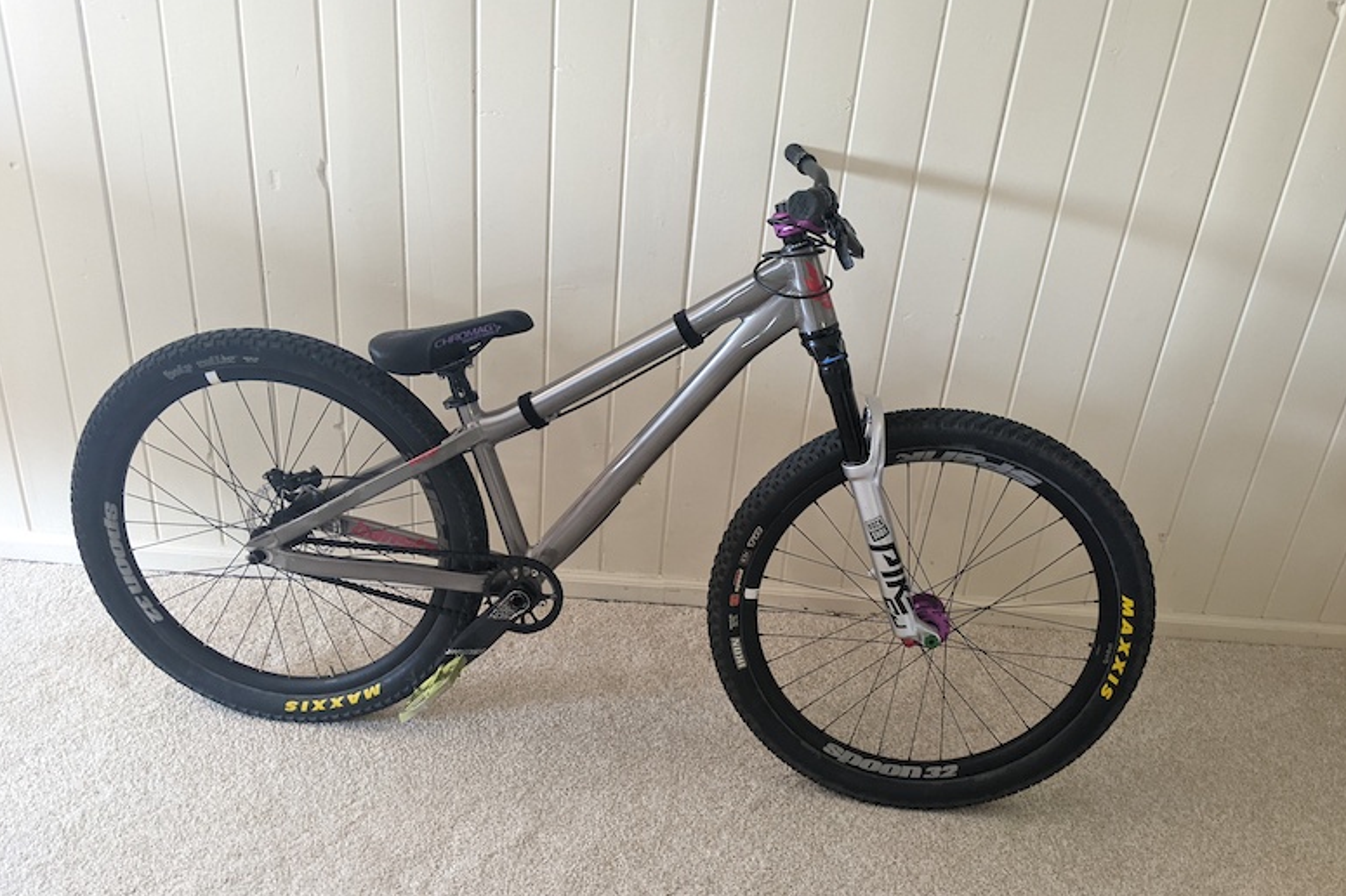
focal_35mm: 29
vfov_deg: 44.9
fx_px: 1084
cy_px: 446
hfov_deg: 63.7
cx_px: 670
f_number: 1.8
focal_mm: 4.44
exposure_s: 1/38.8
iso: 647
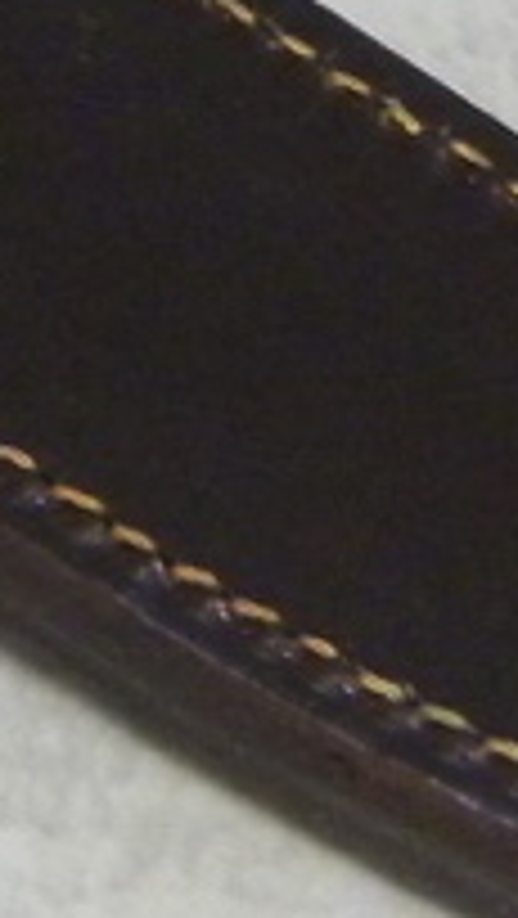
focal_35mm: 358
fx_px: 8727
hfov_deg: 3.4
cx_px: -374
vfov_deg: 6.0
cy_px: -464
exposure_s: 1/19.4
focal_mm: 12.2
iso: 400
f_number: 4.3
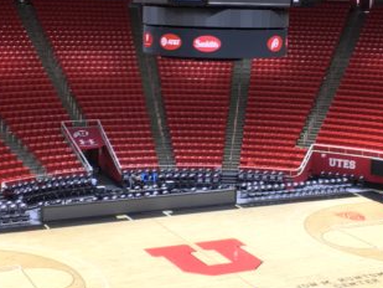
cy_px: 62
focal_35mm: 75
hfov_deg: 25.9
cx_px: 240
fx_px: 830
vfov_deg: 19.5
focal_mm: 4.15
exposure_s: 1/30
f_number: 2.2
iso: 50
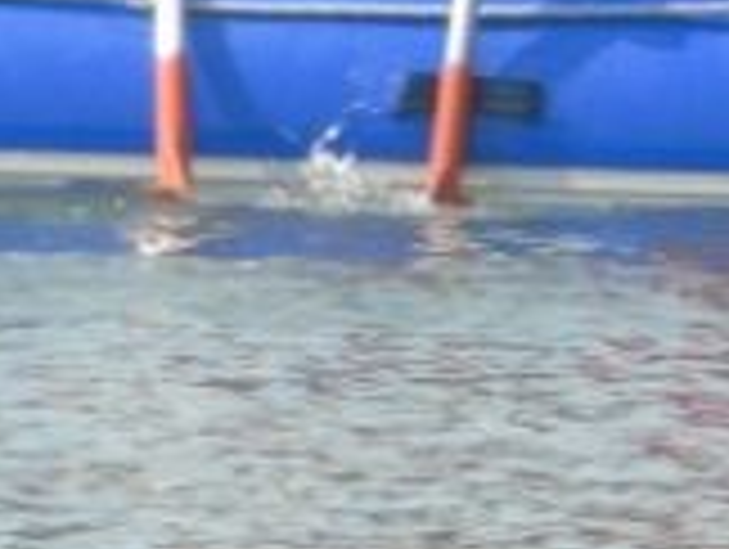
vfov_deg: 0.6
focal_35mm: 2571
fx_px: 54225
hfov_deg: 0.8
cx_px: 288
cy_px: -576
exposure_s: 1/200
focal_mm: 74
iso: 80
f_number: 5.3
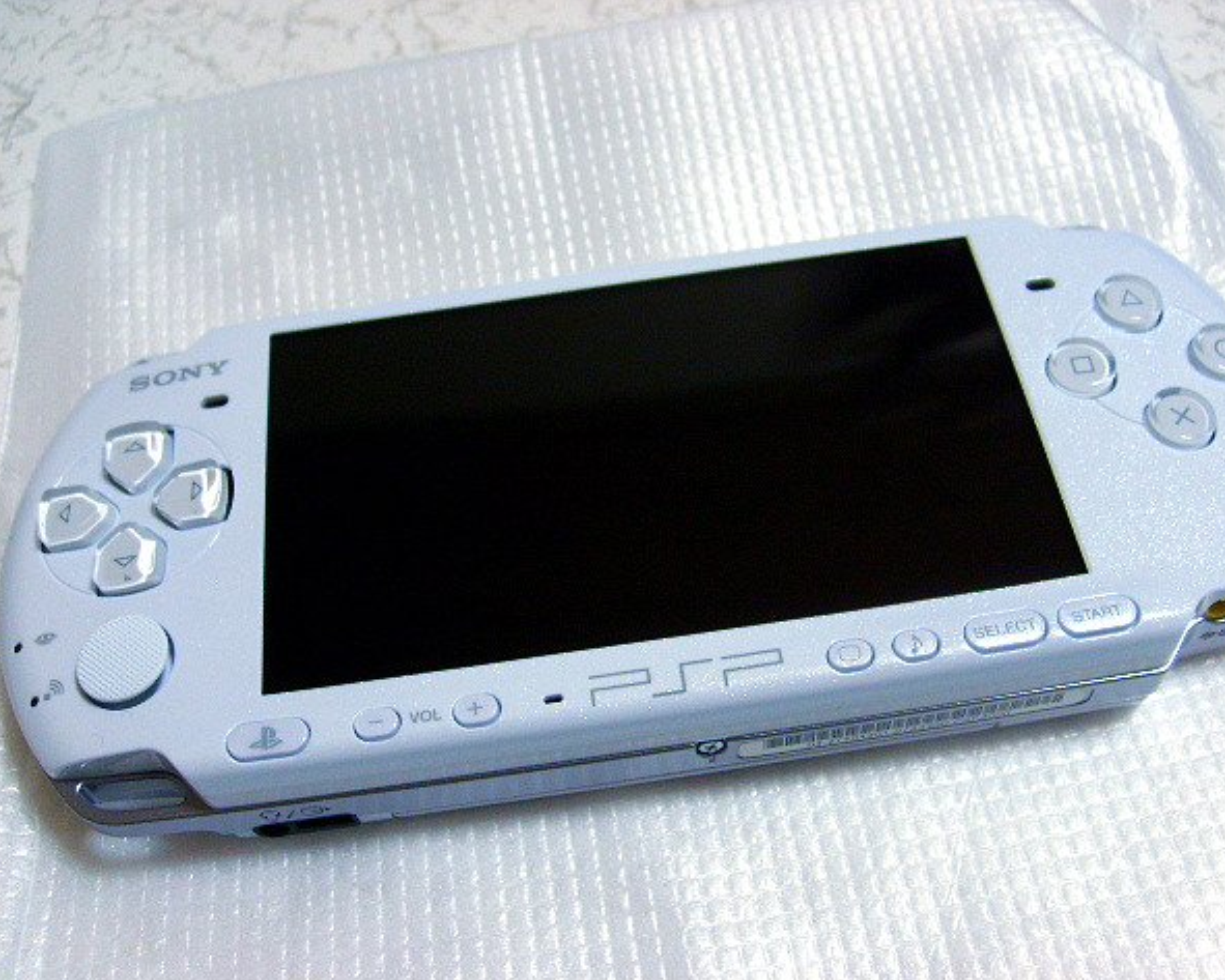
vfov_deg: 40.1
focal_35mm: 37
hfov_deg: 49.0
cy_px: 495
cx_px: 653
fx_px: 1342
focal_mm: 5.8
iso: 113
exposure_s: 1/30
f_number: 2.8
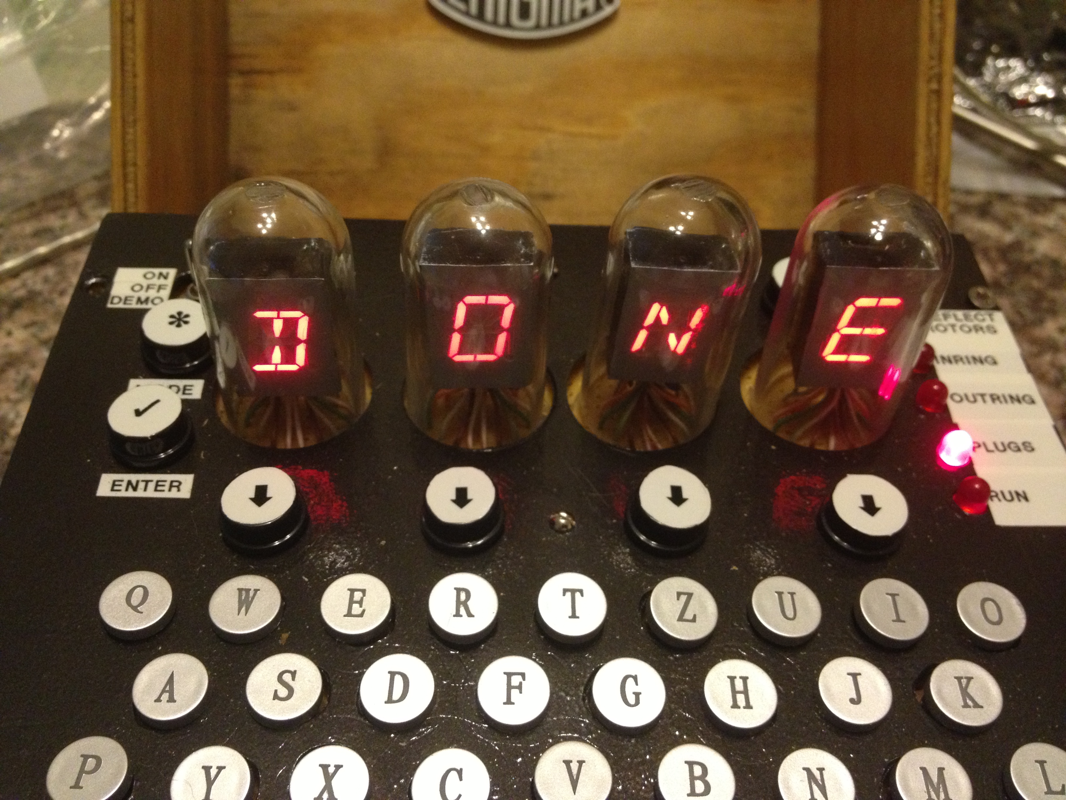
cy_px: 400
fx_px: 1078
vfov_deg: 40.7
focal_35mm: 35
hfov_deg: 52.6
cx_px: 533
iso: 320
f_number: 2.4
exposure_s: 1/20
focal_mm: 4.28
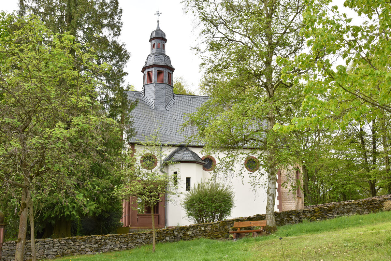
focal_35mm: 38
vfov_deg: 35.1
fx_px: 413
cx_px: 196
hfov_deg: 50.7
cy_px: 130
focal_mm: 38
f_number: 19
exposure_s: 1/15
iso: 200
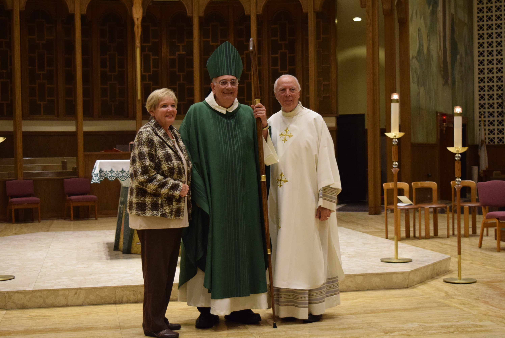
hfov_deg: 35.0
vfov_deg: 23.8
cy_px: 169
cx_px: 252
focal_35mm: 57
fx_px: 800
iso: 2500
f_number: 4.8
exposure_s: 1/60
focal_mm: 38
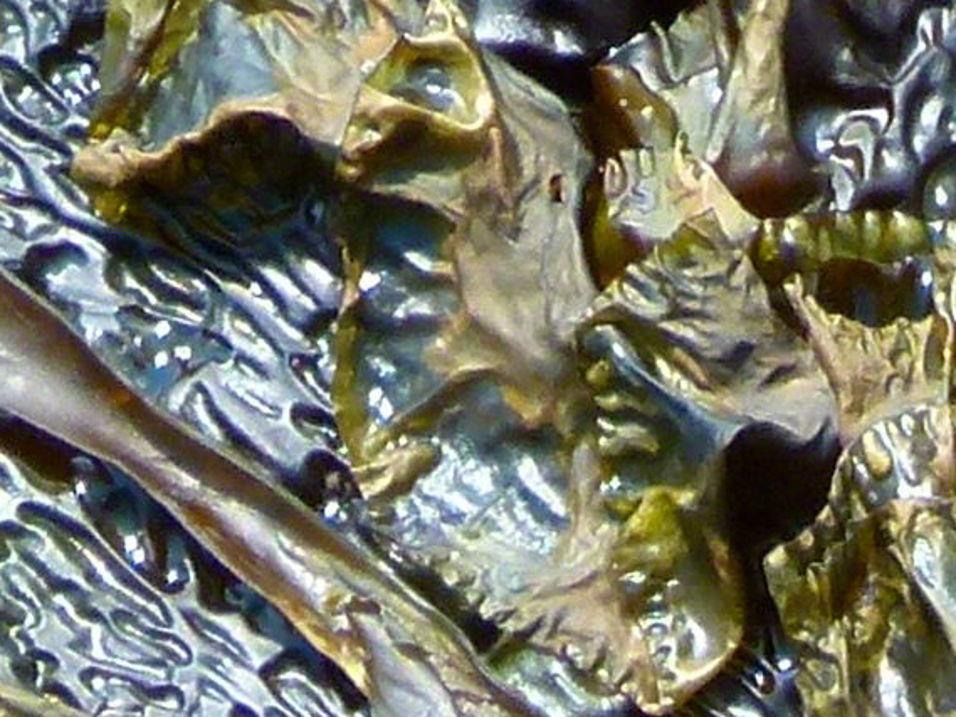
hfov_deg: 5.2
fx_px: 10497
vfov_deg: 3.8
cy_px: -1837
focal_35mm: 380
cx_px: 1179
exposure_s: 1/200
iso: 100
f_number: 4
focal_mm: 9
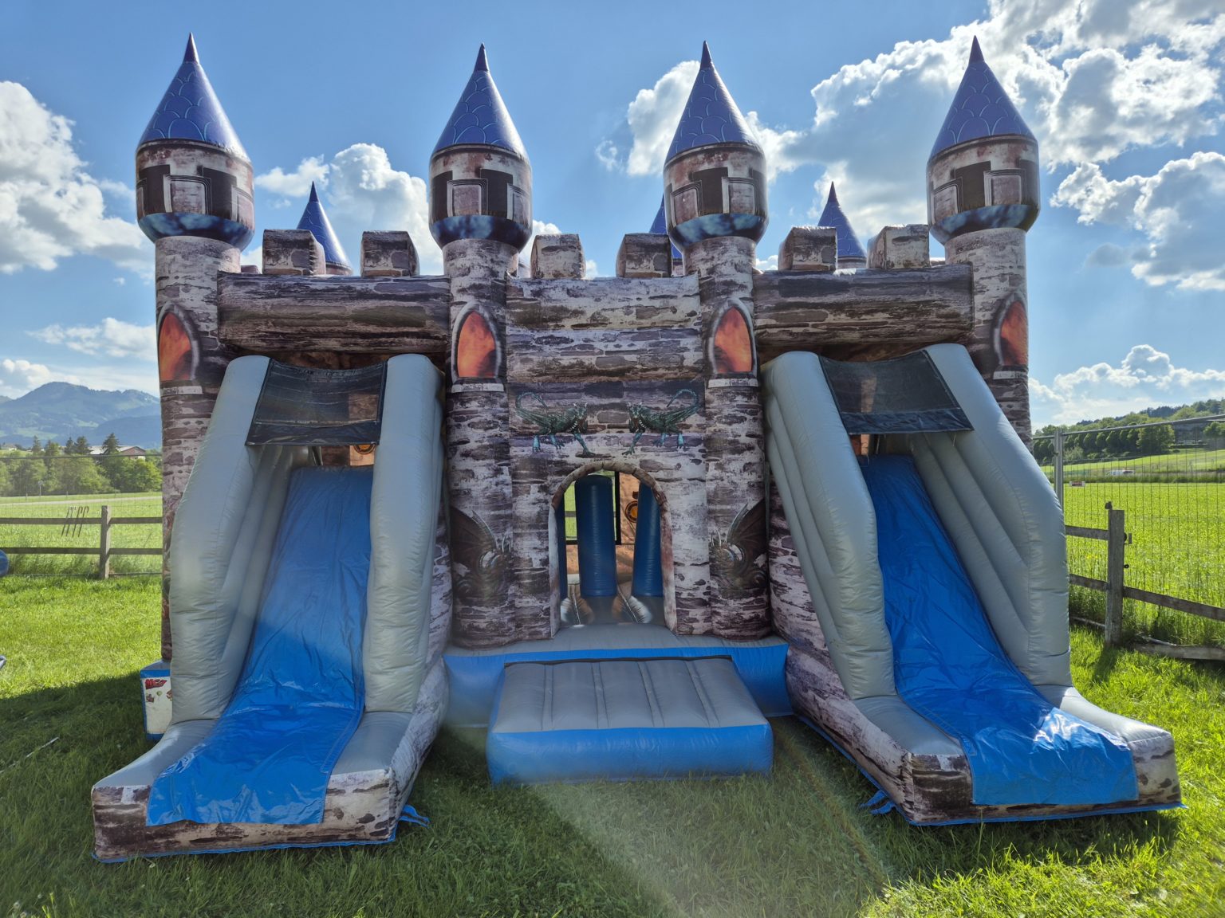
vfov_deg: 58.9
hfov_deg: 73.9
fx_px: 814
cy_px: 459
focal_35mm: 23
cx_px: 612
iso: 25
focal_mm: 5.4
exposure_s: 1/2952
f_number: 1.8
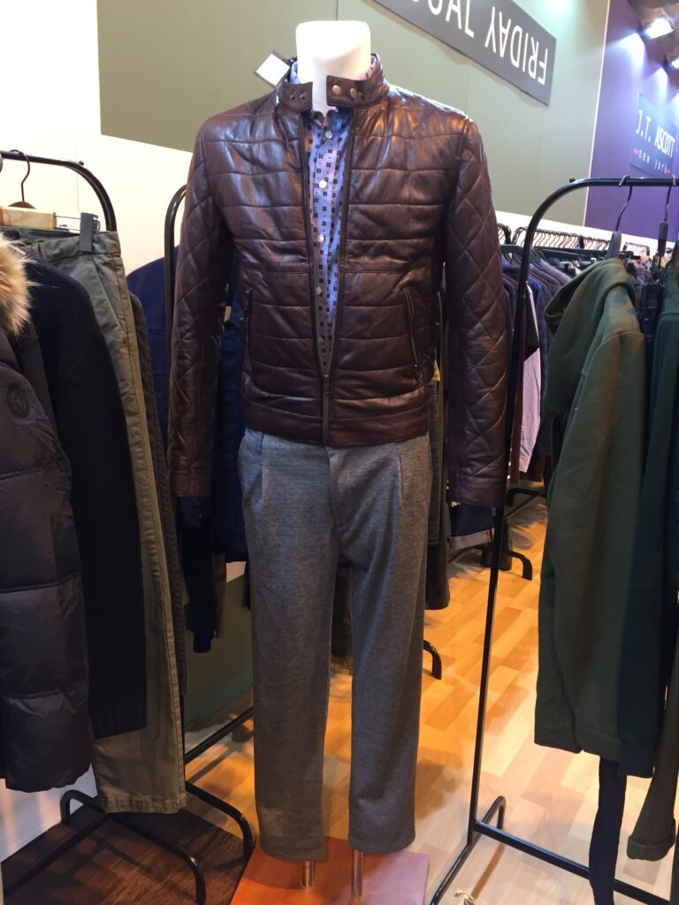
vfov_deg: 61.7
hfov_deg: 48.2
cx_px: 340
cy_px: 452
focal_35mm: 29
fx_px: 758
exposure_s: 1/33
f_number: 2.2
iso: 125
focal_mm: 4.15
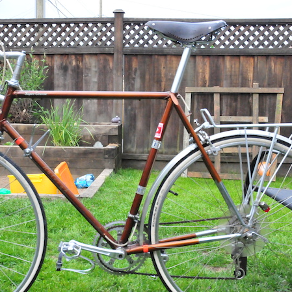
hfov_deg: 30.0
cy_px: 166
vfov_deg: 30.1
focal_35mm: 57
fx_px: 542
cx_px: 108
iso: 3200
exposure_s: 1/640
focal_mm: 25
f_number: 7.1
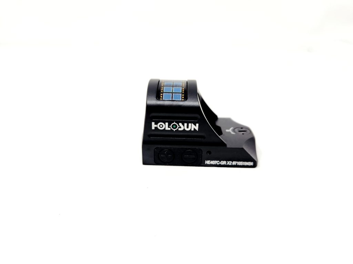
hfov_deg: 73.9
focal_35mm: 23
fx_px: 235
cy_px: 132
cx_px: 176
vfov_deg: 58.9
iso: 50
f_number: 1.8
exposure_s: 1/182
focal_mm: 5.4
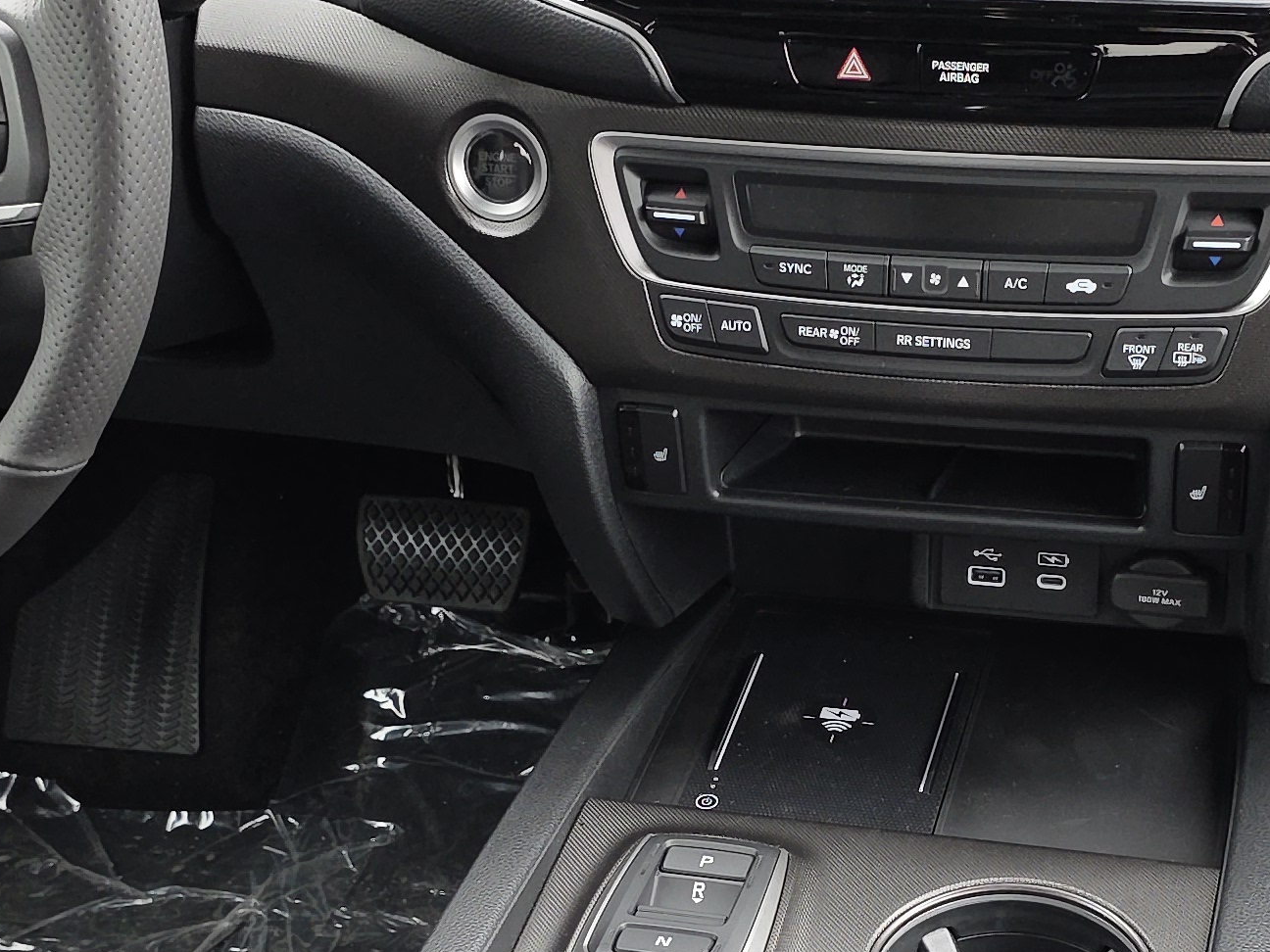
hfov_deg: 27.4
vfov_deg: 20.5
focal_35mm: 71
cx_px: 707
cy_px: 772
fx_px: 2605
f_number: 1.7
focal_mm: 6.3
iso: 100
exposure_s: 1/180
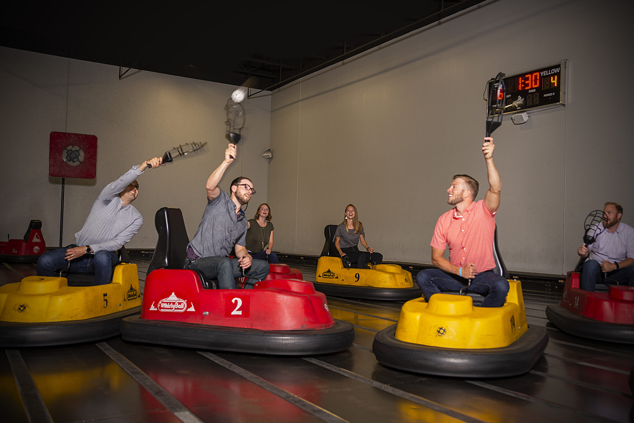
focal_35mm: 35
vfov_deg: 37.9
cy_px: 212
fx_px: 616
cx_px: 317
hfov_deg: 54.4
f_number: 3.2
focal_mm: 35
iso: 100
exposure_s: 1/50
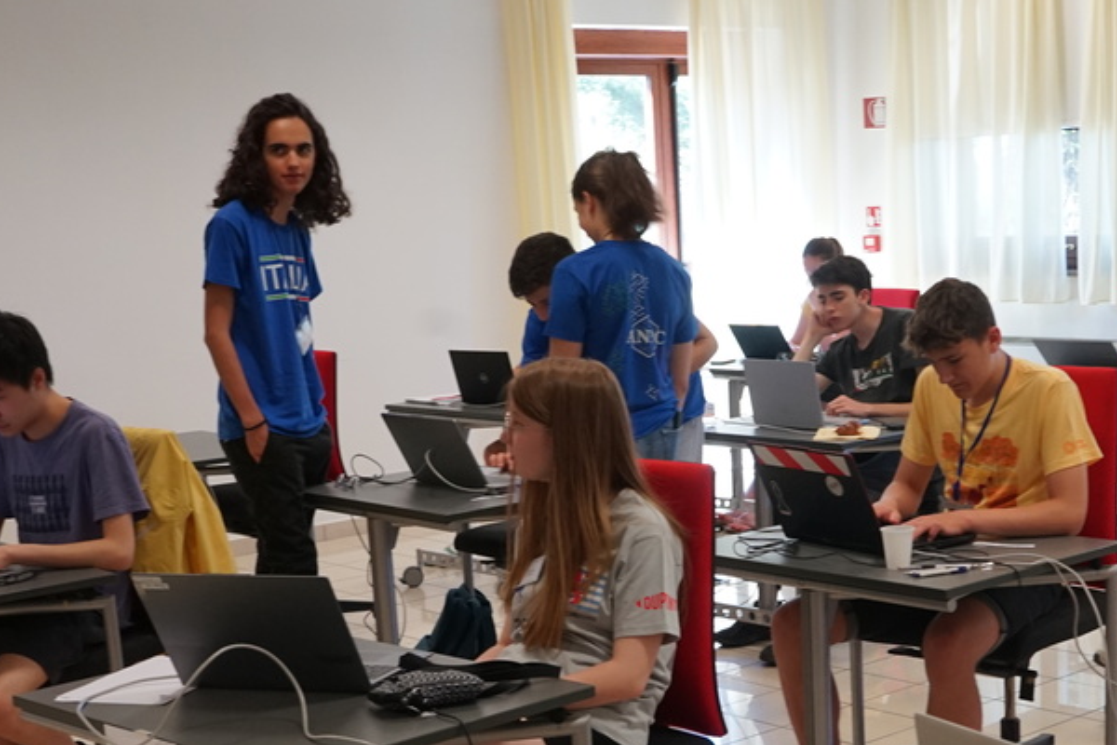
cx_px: 704
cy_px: 652
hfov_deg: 33.2
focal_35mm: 60
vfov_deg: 22.2
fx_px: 1862
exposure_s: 1/60
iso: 1250
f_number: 6.3
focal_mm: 30
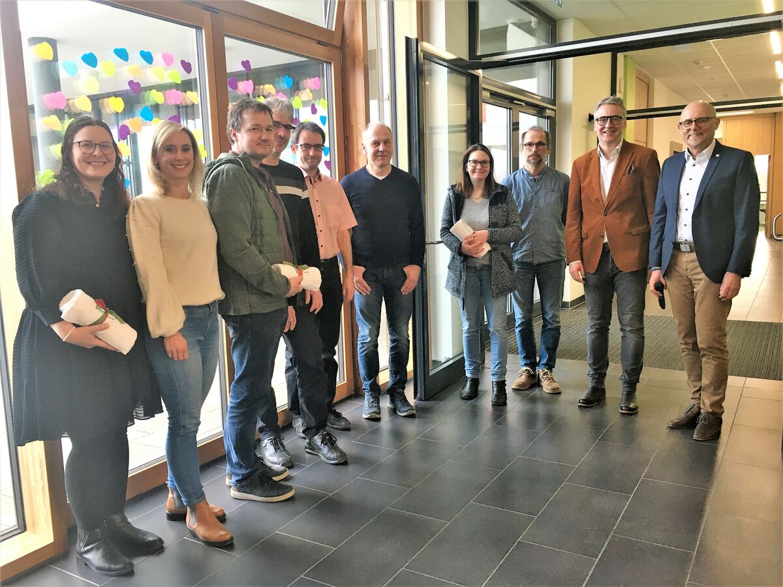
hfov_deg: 61.7
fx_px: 656
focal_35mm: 29
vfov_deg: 48.2
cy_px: 294
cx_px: 392
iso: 50
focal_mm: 4.15
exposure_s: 1/33
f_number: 2.2
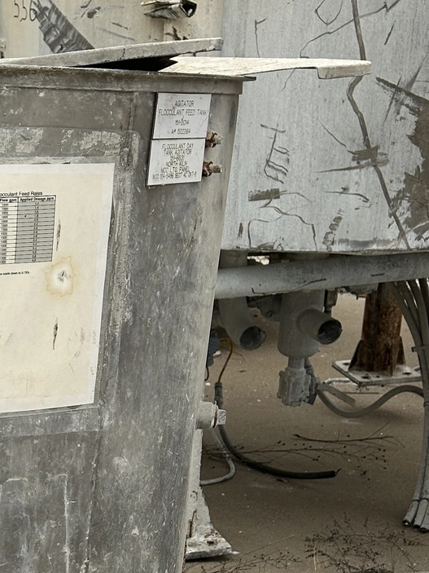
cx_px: -113
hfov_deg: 18.6
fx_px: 1223
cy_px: 486
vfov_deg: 25.7
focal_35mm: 74
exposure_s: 1/171
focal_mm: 5.7
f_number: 1.5
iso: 40
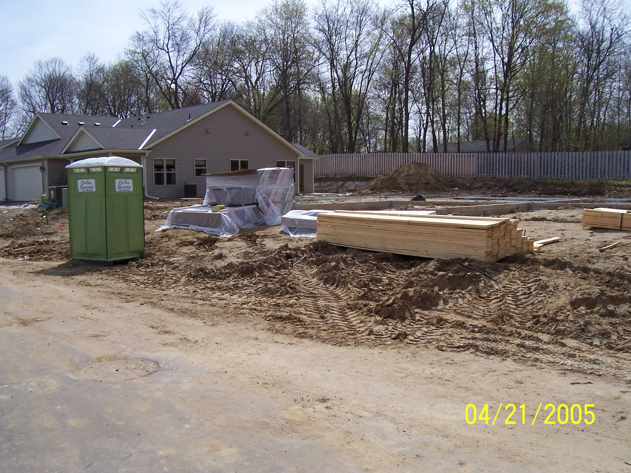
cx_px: 316
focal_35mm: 34
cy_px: 236
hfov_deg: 54.0
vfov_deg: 41.8
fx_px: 620
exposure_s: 1/750
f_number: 5.6
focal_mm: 5.6
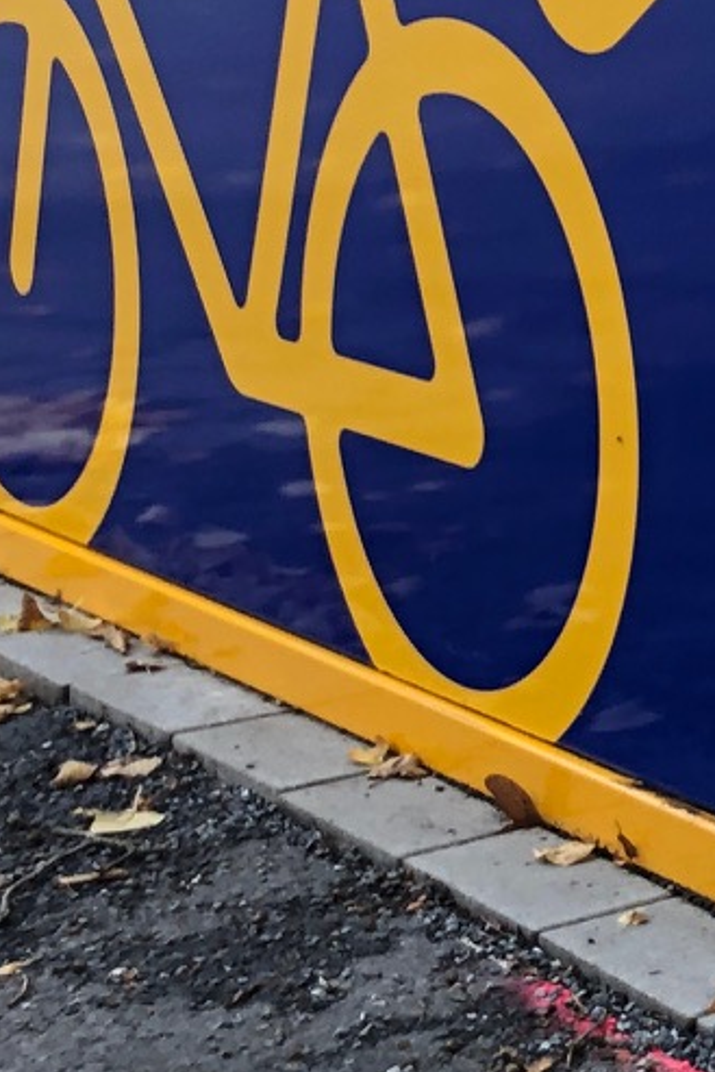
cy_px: -63
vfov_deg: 16.7
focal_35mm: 119
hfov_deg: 9.8
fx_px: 3542
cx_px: 1836
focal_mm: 3.99
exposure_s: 1/120
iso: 50
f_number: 1.8
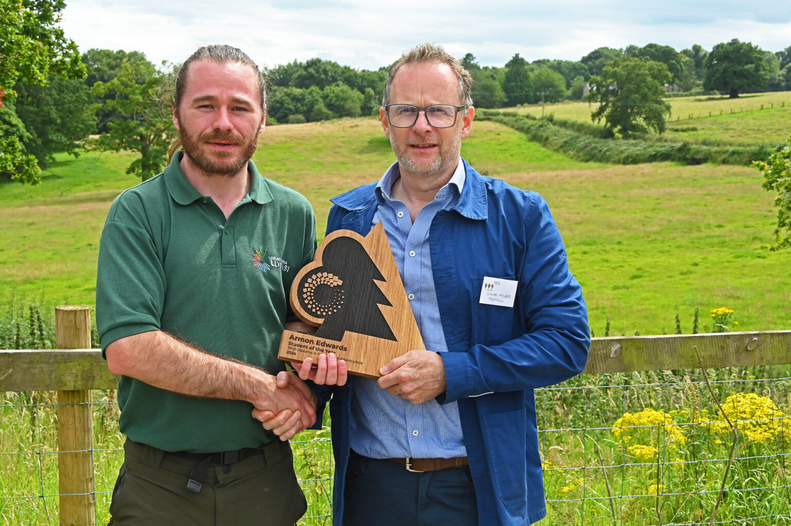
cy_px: 263
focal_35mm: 48
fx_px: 1054
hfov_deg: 41.1
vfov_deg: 28.0
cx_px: 396
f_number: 11
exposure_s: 1/500
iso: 800
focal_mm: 48
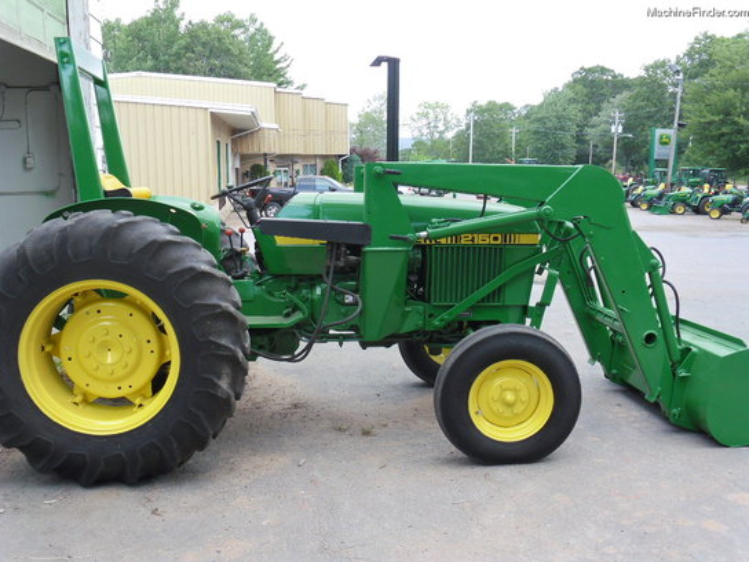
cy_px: 281
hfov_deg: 50.1
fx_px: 801
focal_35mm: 37
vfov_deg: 38.7
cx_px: 374
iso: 100
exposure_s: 1/90
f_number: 4
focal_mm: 6.6
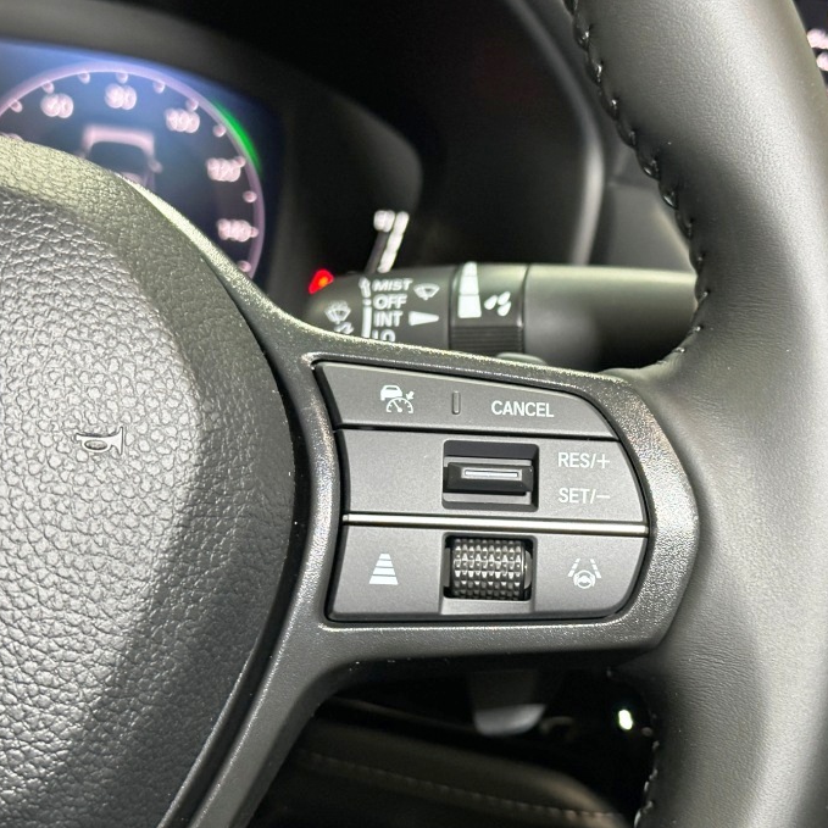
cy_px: 467
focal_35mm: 64
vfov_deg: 26.9
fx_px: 1732
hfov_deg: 26.8
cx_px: 484
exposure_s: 1/30
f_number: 1.78
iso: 400
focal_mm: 6.86
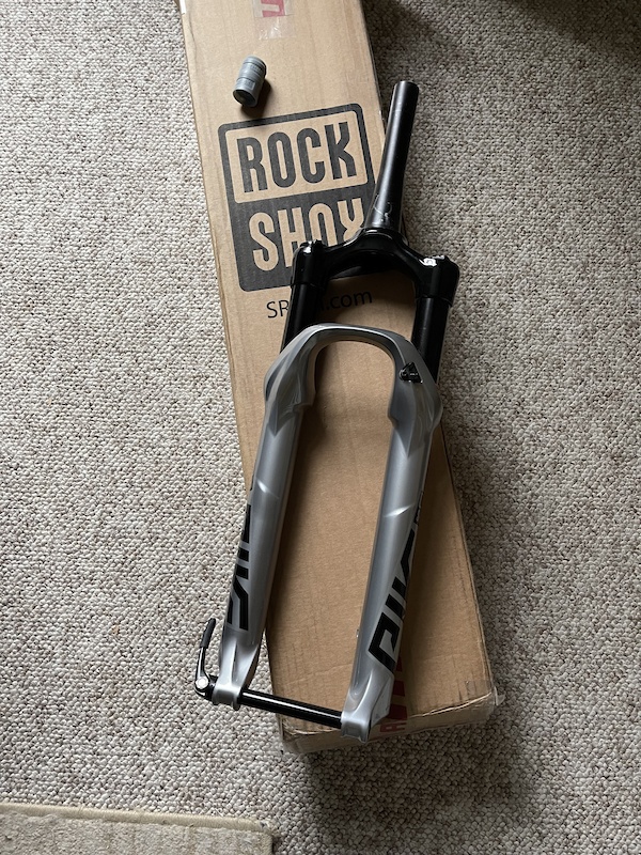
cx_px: 320
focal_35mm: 26
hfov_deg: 53.1
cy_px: 428
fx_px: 642
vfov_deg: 67.3
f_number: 1.6
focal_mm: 5.1
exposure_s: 1/60
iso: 320
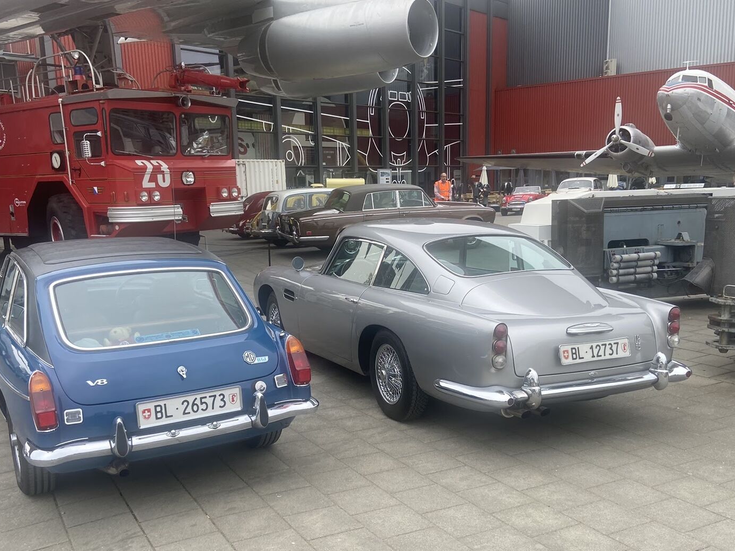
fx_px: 764
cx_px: 365
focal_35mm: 36
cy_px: 330
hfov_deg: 51.4
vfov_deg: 39.5
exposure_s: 1/296
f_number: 1.8
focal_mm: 4.25
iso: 32
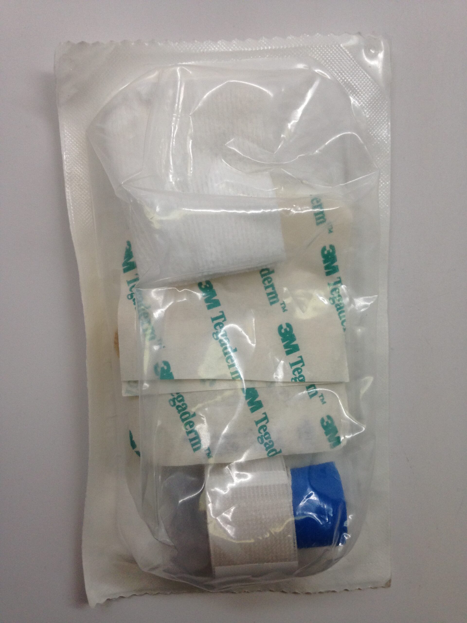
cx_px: 234
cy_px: 312
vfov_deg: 55.4
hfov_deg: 42.9
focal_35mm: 33
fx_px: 594
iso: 100
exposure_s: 1/120
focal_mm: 4.12
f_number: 2.4
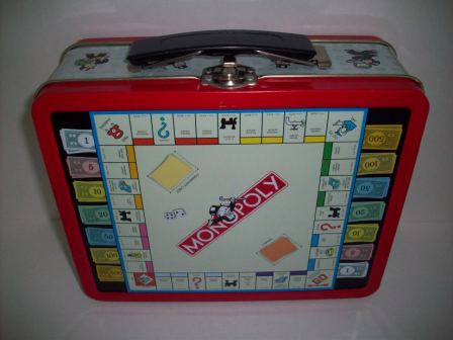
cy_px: 170
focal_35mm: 37
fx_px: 484
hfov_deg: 50.1
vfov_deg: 38.7
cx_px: 226
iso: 160
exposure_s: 1/45
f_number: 2.8
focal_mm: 6.2
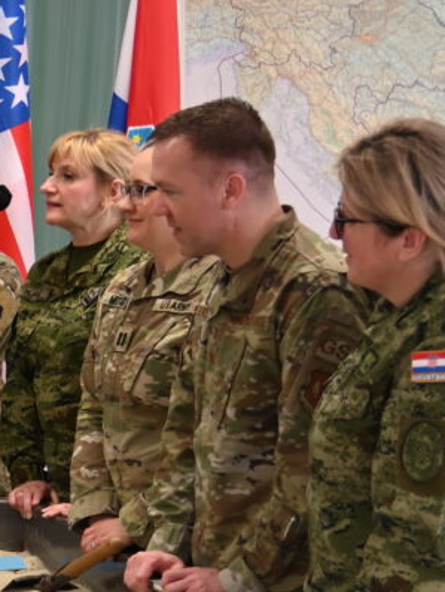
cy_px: 454
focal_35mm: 126
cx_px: -567
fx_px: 2157
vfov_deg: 15.6
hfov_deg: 10.4
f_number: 4
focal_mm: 34
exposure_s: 1/40
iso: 400
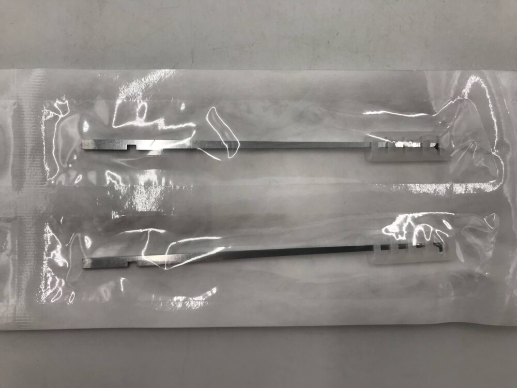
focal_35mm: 28
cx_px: 258
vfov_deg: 49.7
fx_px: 418
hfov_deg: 63.4
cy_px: 194
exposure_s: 1/60
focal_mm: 3.99
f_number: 1.8
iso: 32
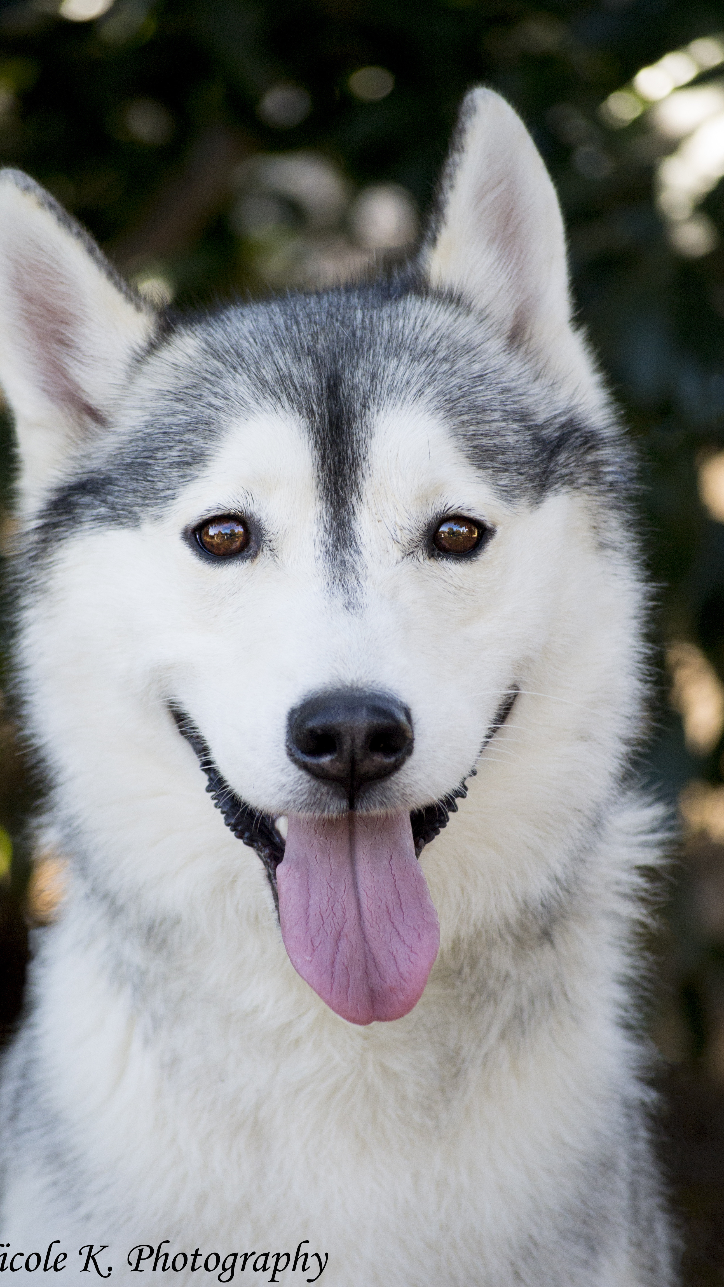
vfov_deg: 10.1
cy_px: 644
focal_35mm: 213
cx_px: 348
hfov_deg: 5.7
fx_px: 7253
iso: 900
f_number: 5
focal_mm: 135
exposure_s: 1/500
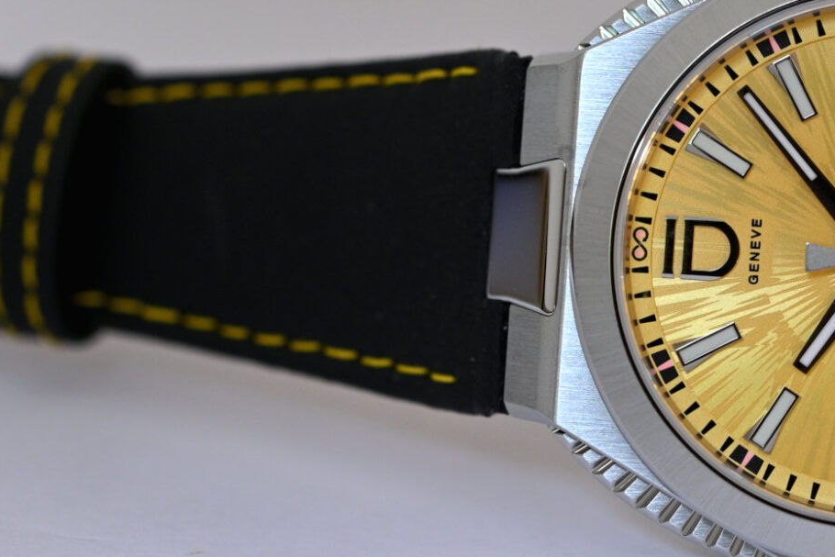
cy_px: 265
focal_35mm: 135
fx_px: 3132
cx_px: 871
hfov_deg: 14.9
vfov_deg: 10.2
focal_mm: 60
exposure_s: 1/25
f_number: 5.6
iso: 400
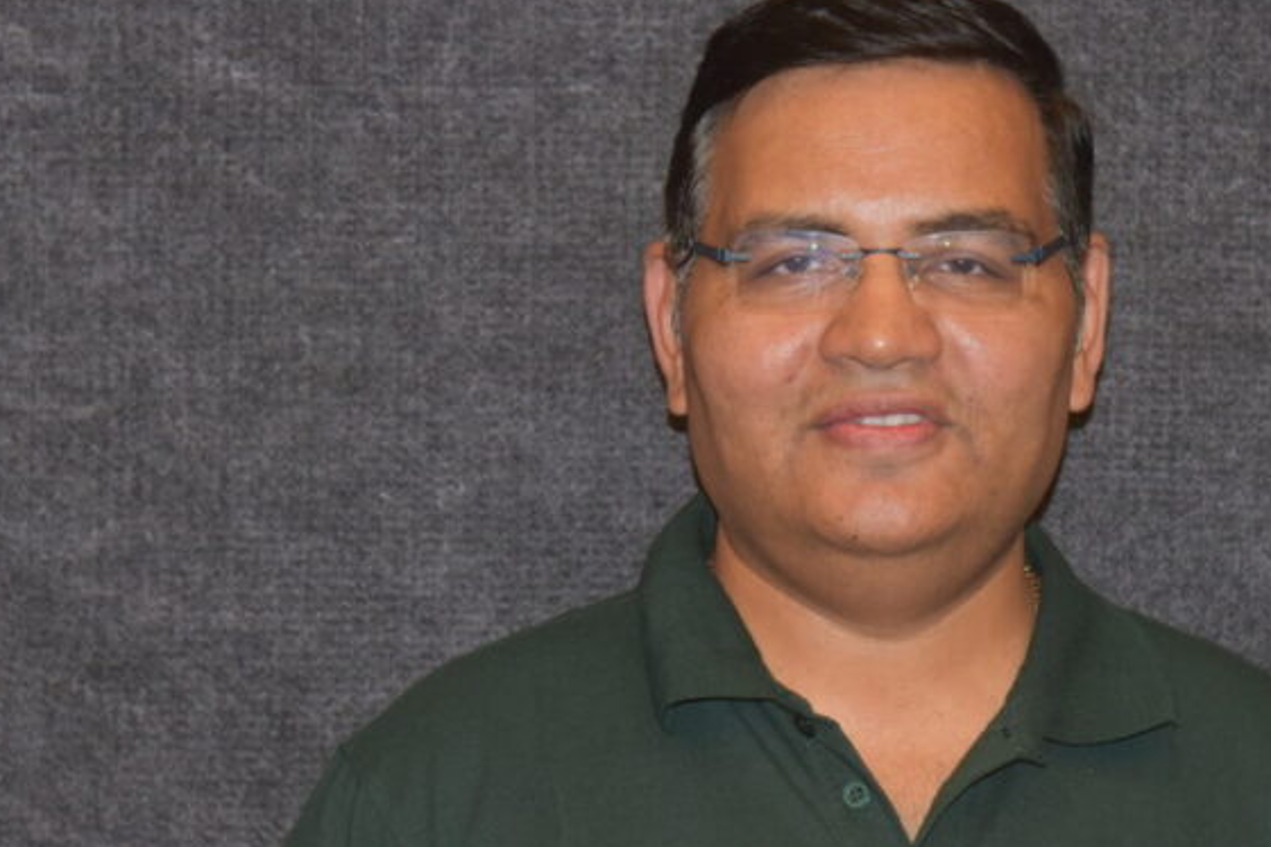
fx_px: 5543
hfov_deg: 13.0
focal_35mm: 157
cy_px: 544
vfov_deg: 8.7
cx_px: 915
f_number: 5.6
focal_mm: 86
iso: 1250
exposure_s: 1/60
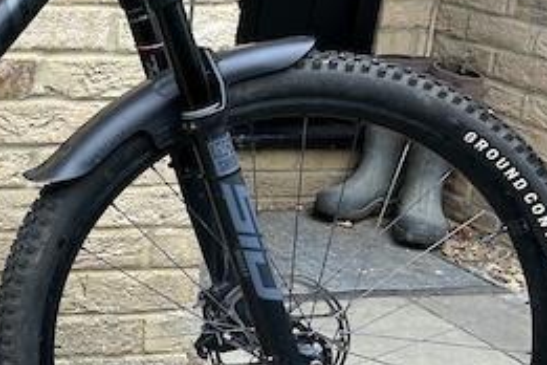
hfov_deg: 21.7
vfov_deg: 16.4
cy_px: 159
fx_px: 1261
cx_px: -197
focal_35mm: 83
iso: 40
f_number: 1.5
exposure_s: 1/121
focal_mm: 5.7
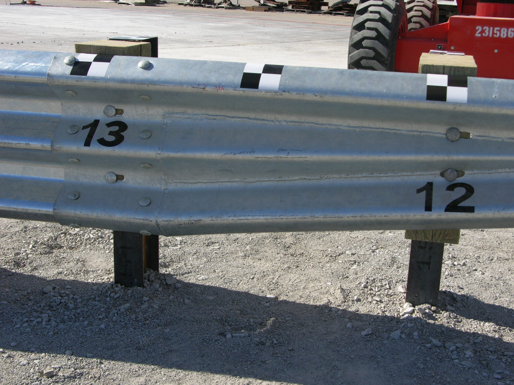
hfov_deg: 34.9
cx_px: 260
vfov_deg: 26.6
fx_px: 817
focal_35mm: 55
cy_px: 193
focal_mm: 13.7
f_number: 5.5
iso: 50
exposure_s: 1/283
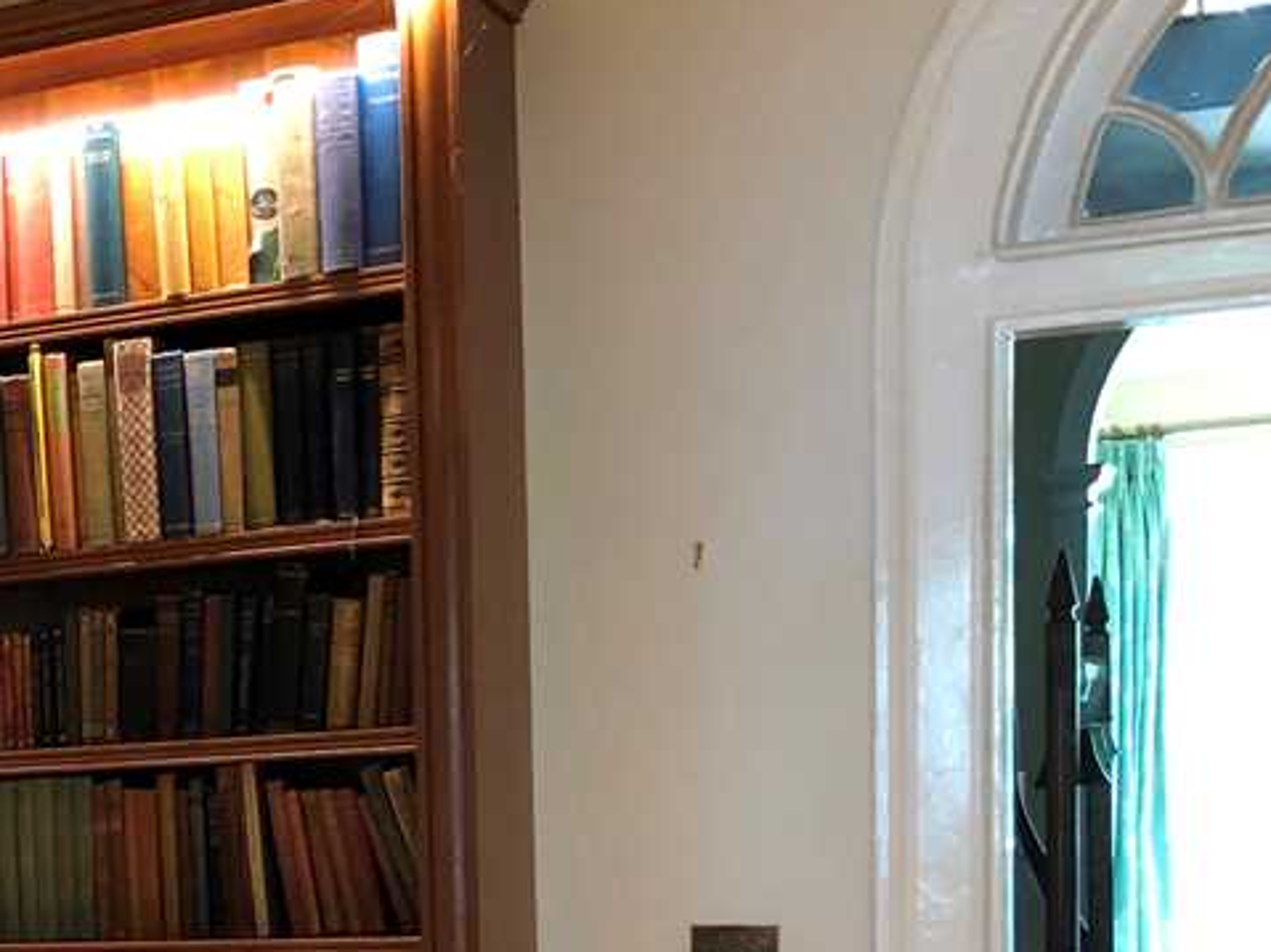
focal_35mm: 73
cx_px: -318
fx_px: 2680
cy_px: 1059
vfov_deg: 19.3
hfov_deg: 23.9
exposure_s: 1/15
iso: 100
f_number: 1.8
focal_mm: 3.99
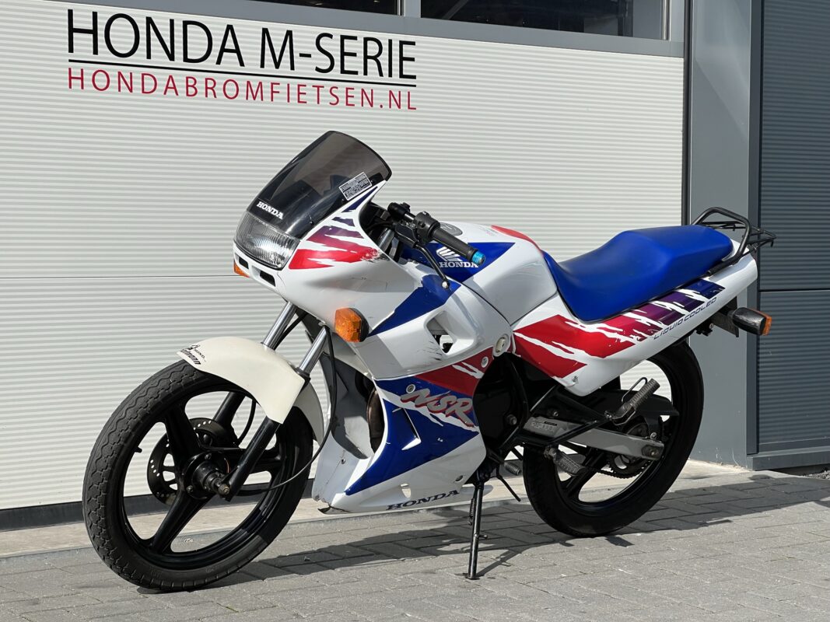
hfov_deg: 25.3
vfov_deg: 19.1
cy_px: 311
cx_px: 415
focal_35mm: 77
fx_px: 1846
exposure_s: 1/1074
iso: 32
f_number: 2.8
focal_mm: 9
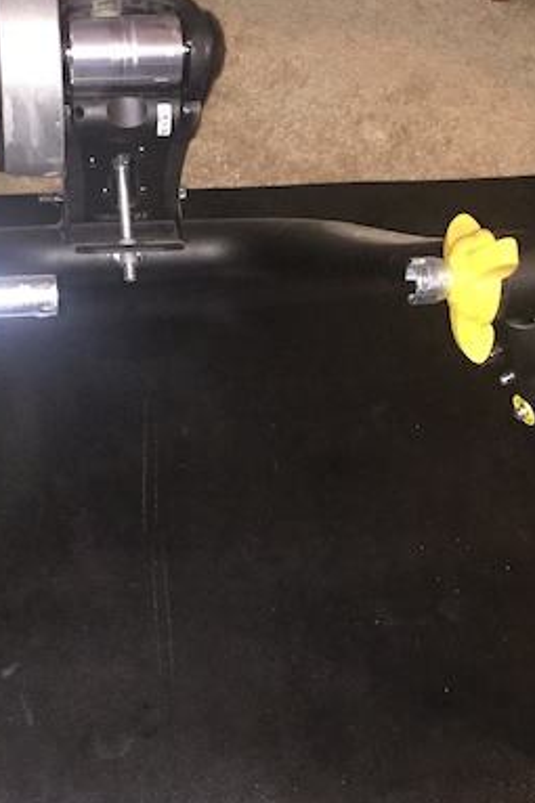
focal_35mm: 63
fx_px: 1406
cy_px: 457
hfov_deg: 21.5
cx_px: 199
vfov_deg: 31.9
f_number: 2.2
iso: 400
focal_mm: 4.15
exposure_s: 1/16
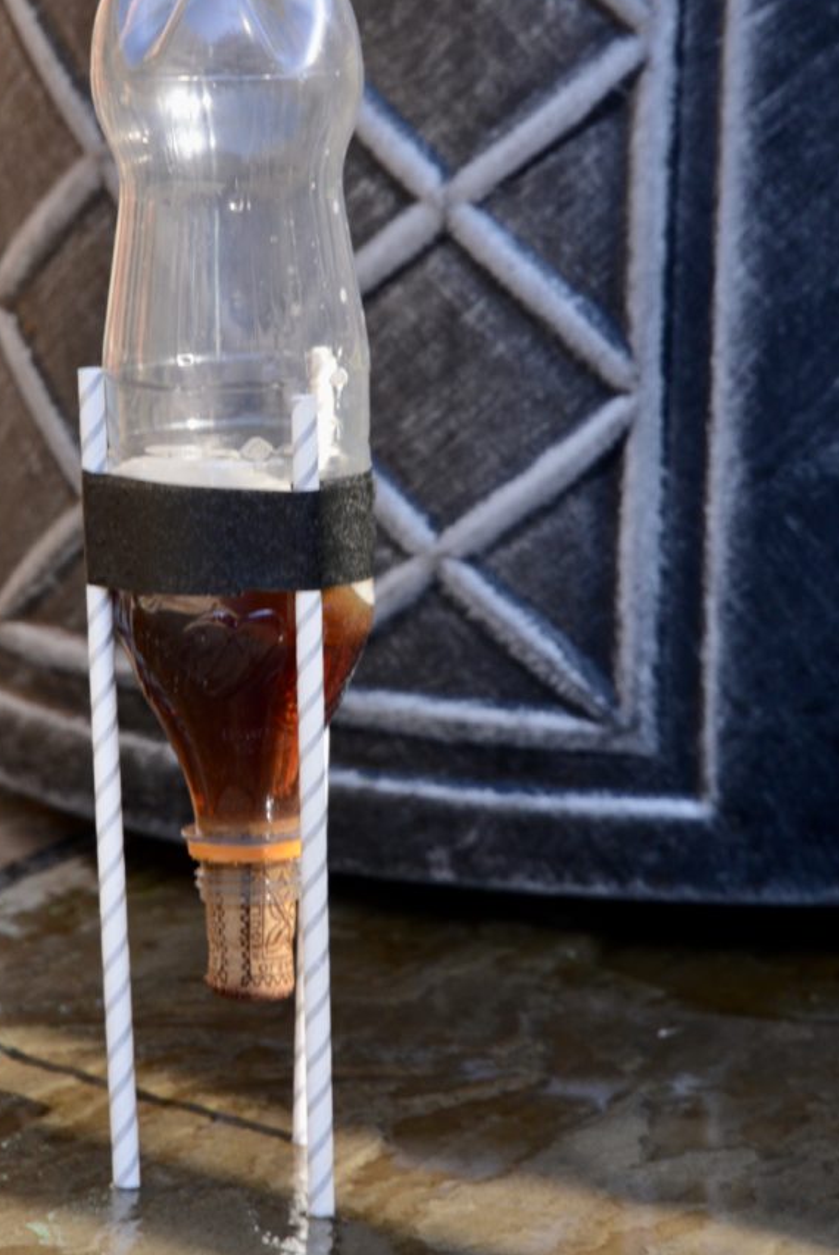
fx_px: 11761
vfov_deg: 6.1
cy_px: 503
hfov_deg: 4.1
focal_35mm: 337
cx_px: 284
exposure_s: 1/250
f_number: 13
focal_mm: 250
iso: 2000
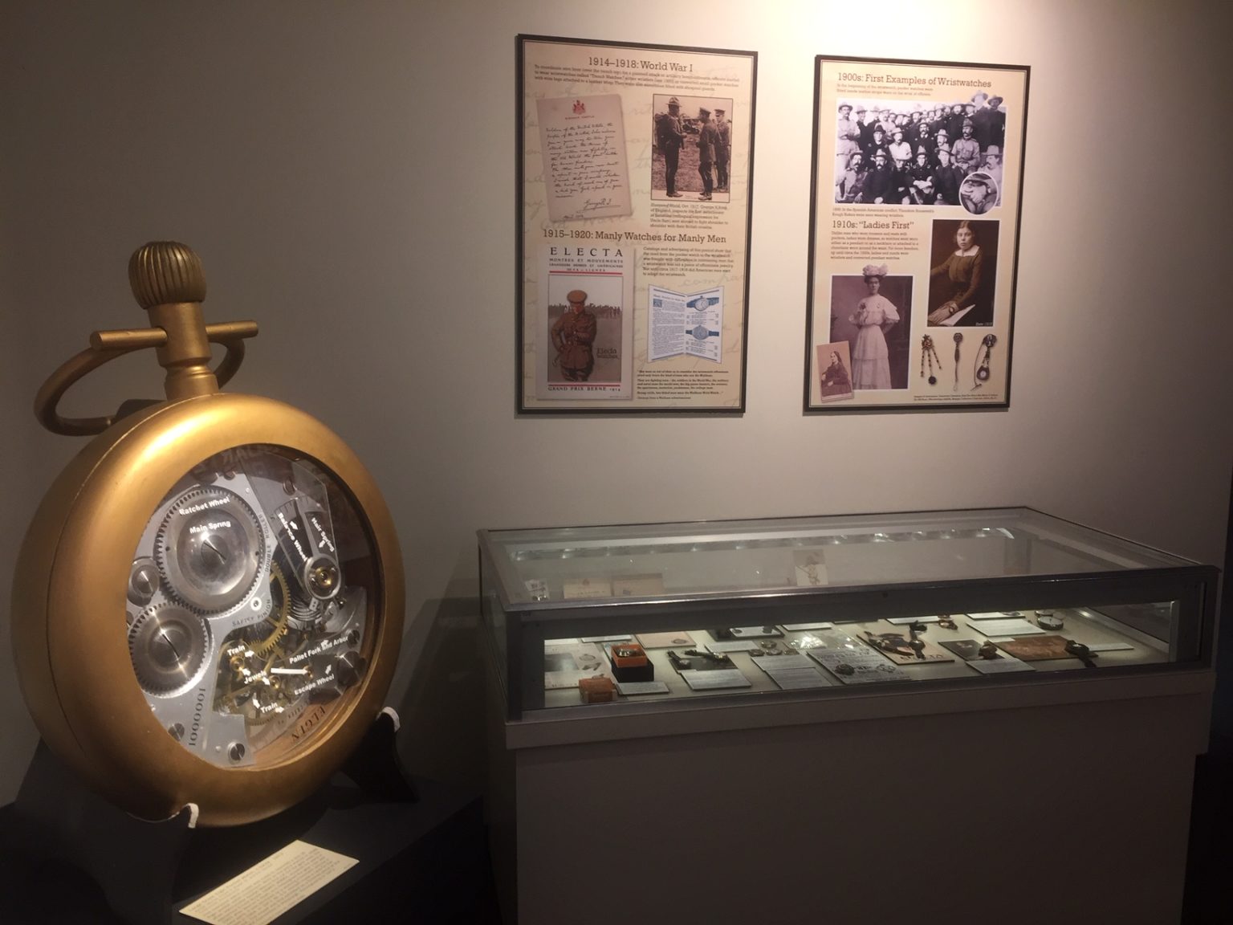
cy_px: 462
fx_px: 1033
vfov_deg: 48.2
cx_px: 616
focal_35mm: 29
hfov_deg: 61.7
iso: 64
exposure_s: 1/30
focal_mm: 4.15
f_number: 2.2
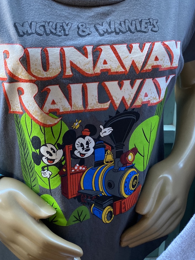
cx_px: 84
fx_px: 285
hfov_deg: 37.7
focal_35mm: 38
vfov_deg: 48.7
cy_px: 105
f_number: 1.8
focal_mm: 4.25
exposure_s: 1/60
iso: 320
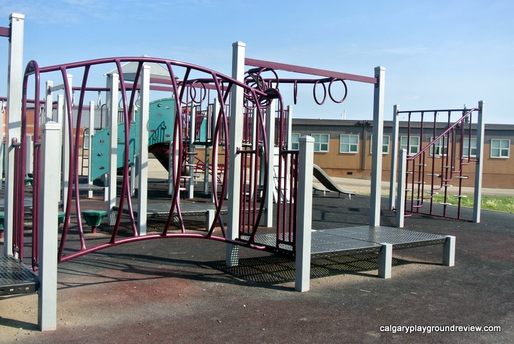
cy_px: 172
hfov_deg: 49.5
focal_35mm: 39
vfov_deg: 34.3
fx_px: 558
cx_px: 257
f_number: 4.5
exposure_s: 1/500
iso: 100
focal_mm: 14.5
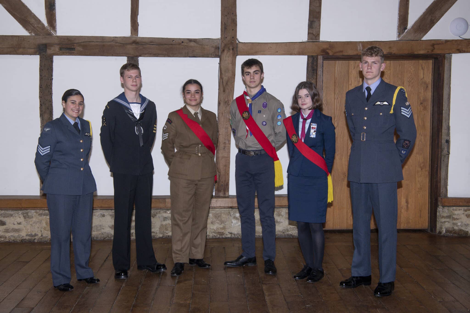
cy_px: 156
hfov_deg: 43.6
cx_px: 235
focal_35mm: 45
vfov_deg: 29.9
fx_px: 588
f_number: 9
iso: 2000
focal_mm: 45
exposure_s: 1/60
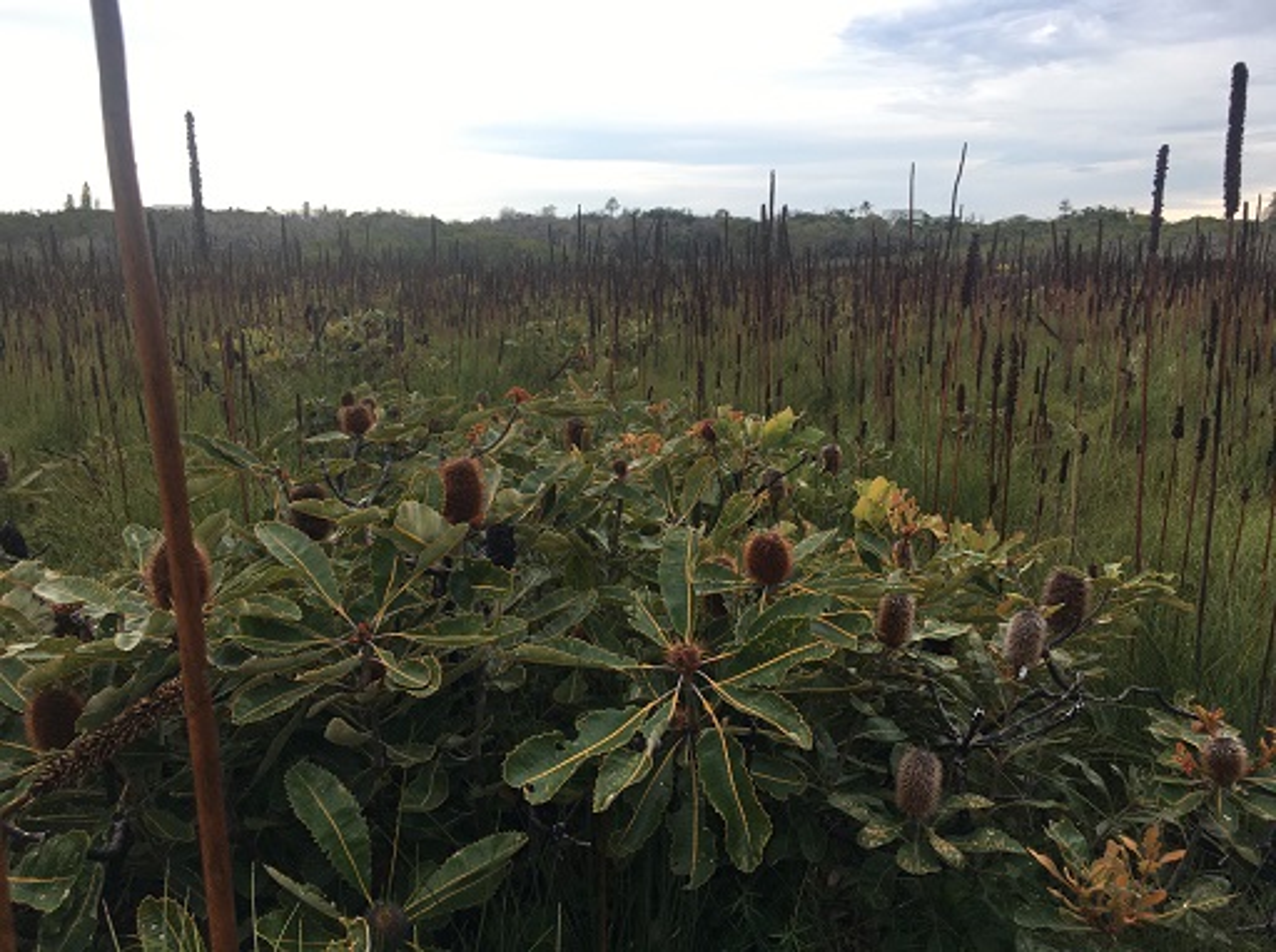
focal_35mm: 29
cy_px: 476
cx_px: 638
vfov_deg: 48.1
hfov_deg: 61.8
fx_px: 1067
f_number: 2.2
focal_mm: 4.15
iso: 32
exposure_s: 1/50
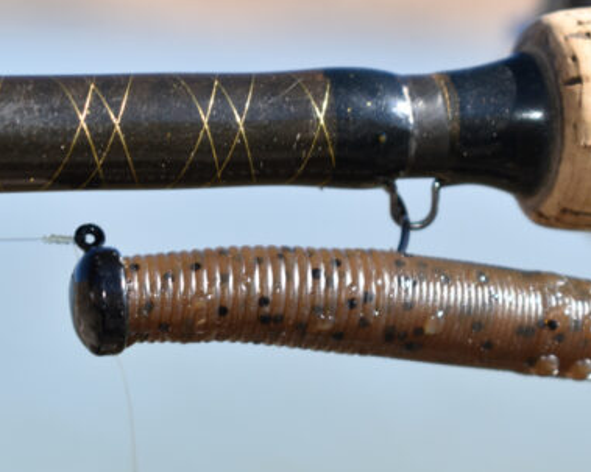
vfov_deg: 9.8
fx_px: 2745
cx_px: 360
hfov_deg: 12.3
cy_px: 232
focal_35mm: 157
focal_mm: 55
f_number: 5.6
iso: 100
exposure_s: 1/200
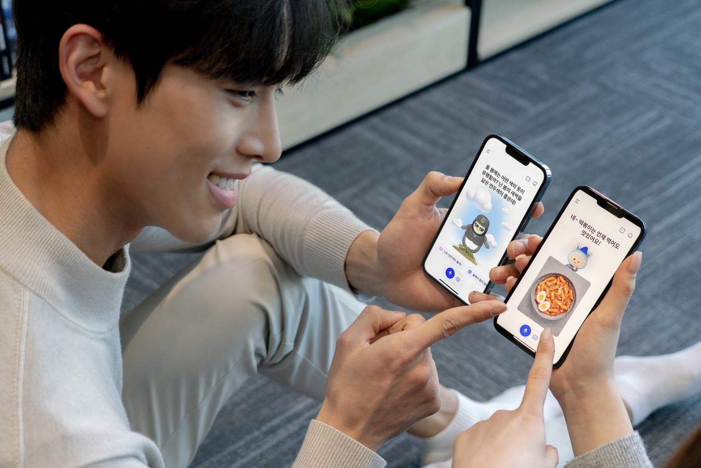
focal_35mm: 66
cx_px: 350
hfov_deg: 30.5
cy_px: 234
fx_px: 1285
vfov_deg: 20.6
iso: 400
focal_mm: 66
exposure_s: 1/125
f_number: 5
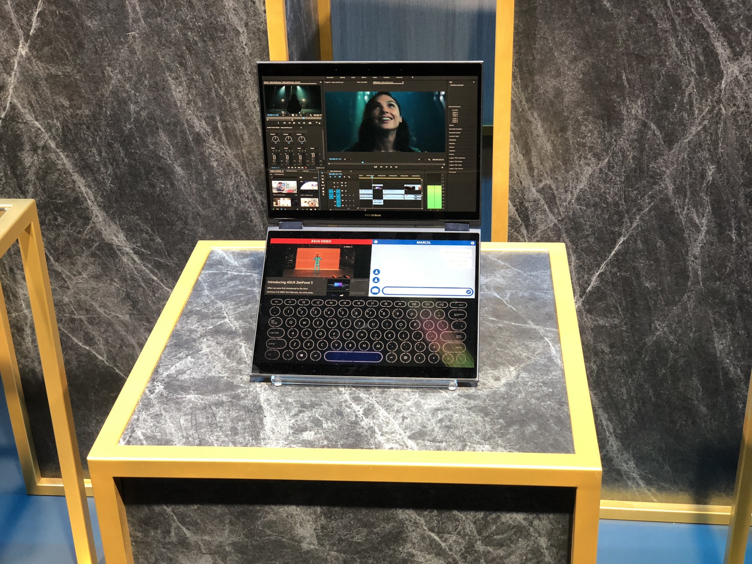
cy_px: 282
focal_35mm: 52
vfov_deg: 28.0
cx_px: 376
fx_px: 1130
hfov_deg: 36.8
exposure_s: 1/29
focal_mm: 6
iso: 160
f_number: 2.4
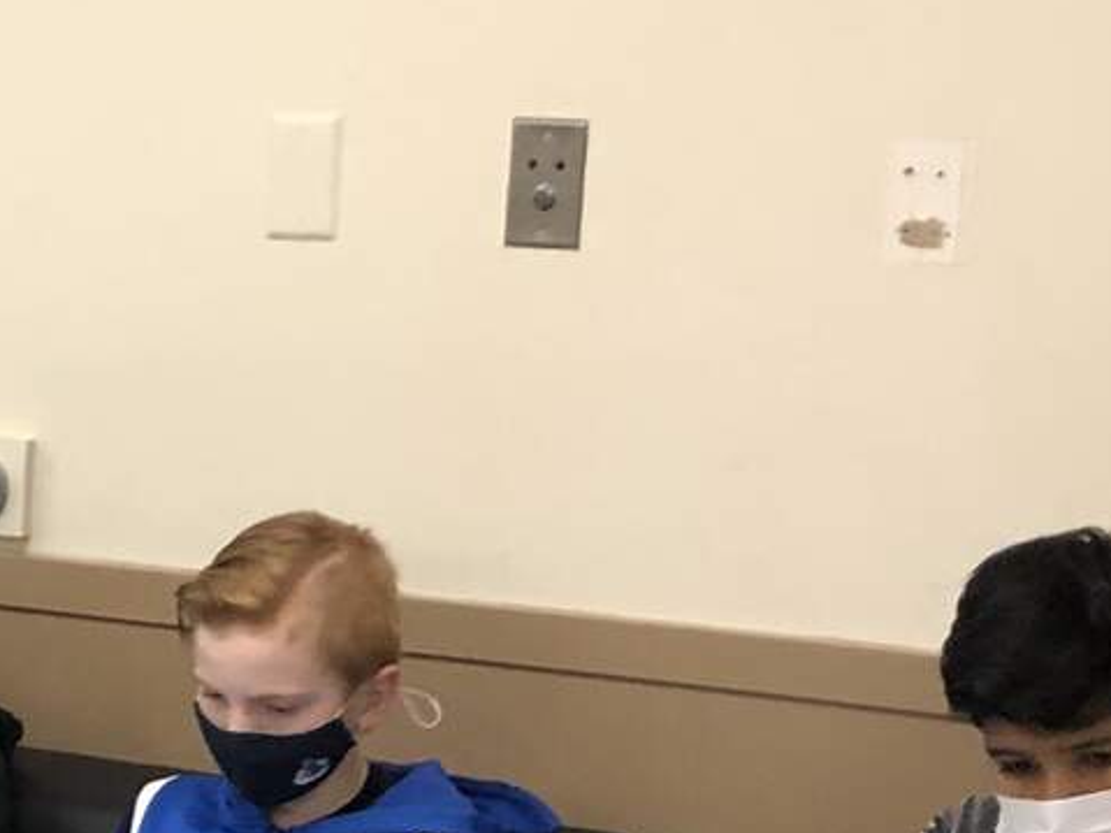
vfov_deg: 12.5
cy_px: 801
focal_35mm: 117
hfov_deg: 15.9
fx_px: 3754
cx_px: -394
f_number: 1.8
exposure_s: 1/15
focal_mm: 3.99
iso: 50
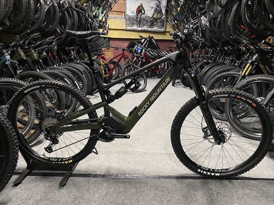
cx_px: 137
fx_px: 206
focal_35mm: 26
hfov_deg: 67.3
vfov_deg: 53.1
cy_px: 102
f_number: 1.8
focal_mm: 4.25
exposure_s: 1/28
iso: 640
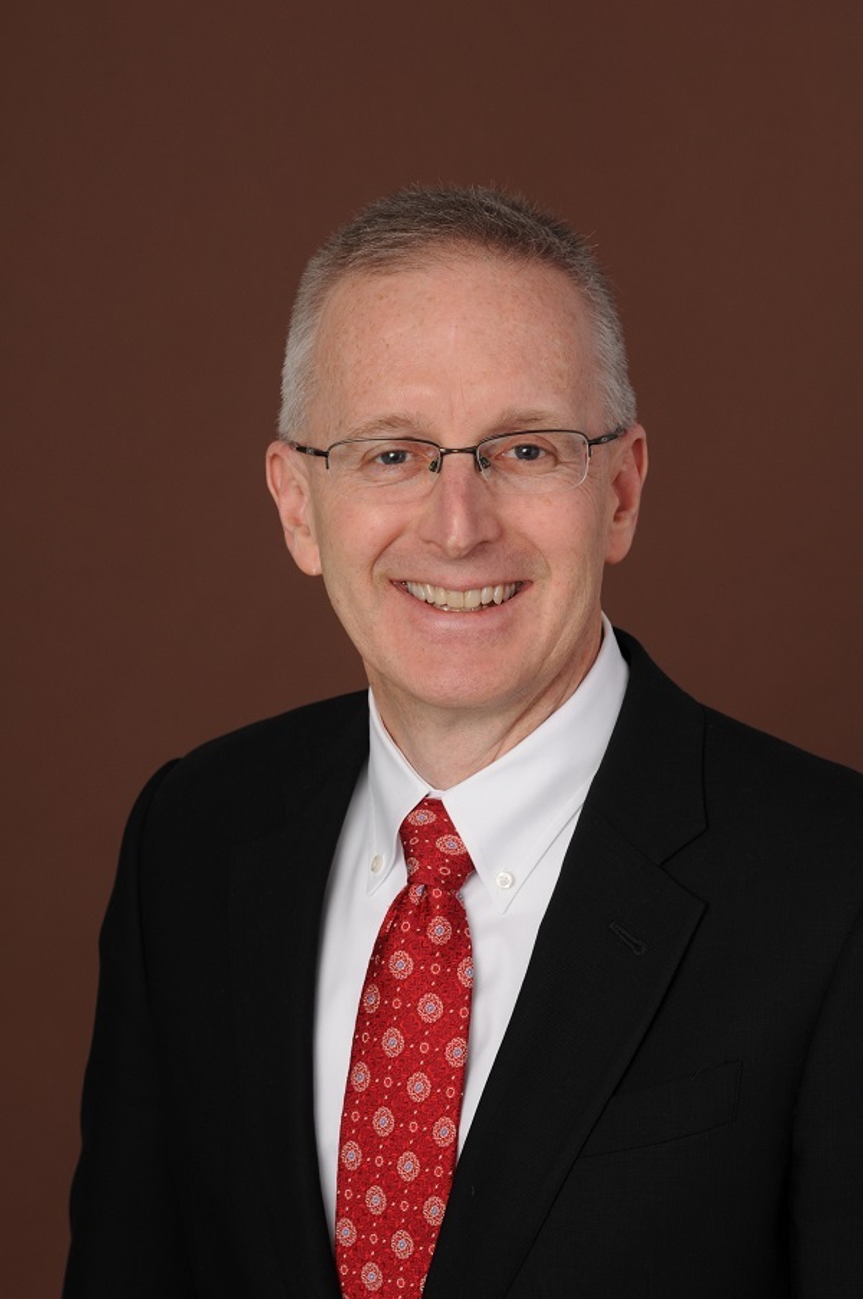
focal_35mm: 128
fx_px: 4595
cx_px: 432
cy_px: 650
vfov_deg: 16.1
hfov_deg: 10.7
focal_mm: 85
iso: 200
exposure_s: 1/125
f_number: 8
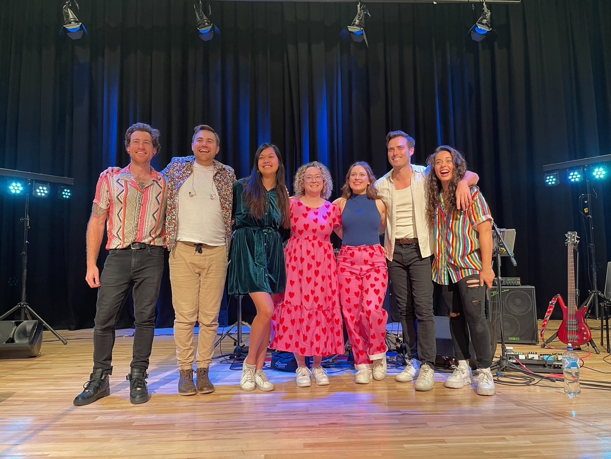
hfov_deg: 67.3
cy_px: 230
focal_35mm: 26
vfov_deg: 53.1
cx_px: 306
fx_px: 459
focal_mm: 5.1
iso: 125
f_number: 1.6
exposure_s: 1/67
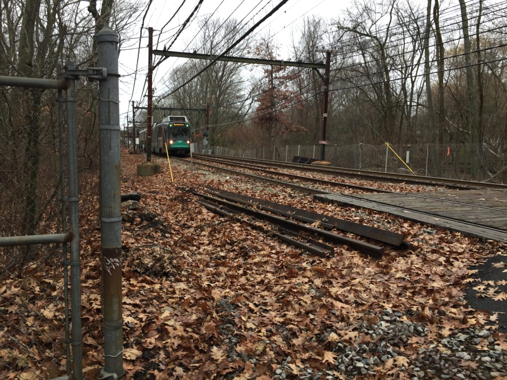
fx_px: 425
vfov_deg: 48.2
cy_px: 190
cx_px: 254
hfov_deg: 61.7
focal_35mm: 29
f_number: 2.2
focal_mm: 4.15
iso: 40
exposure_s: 1/120
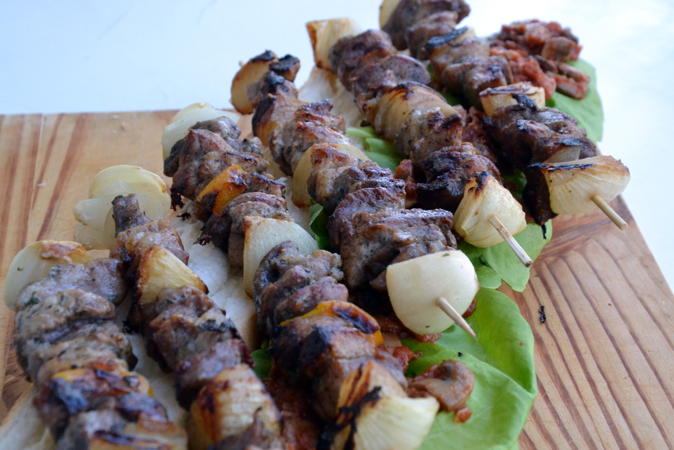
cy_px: 225
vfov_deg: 17.5
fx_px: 1460
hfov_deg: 26.0
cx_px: 337
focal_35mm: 78
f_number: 8
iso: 1600
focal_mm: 52
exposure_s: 1/80
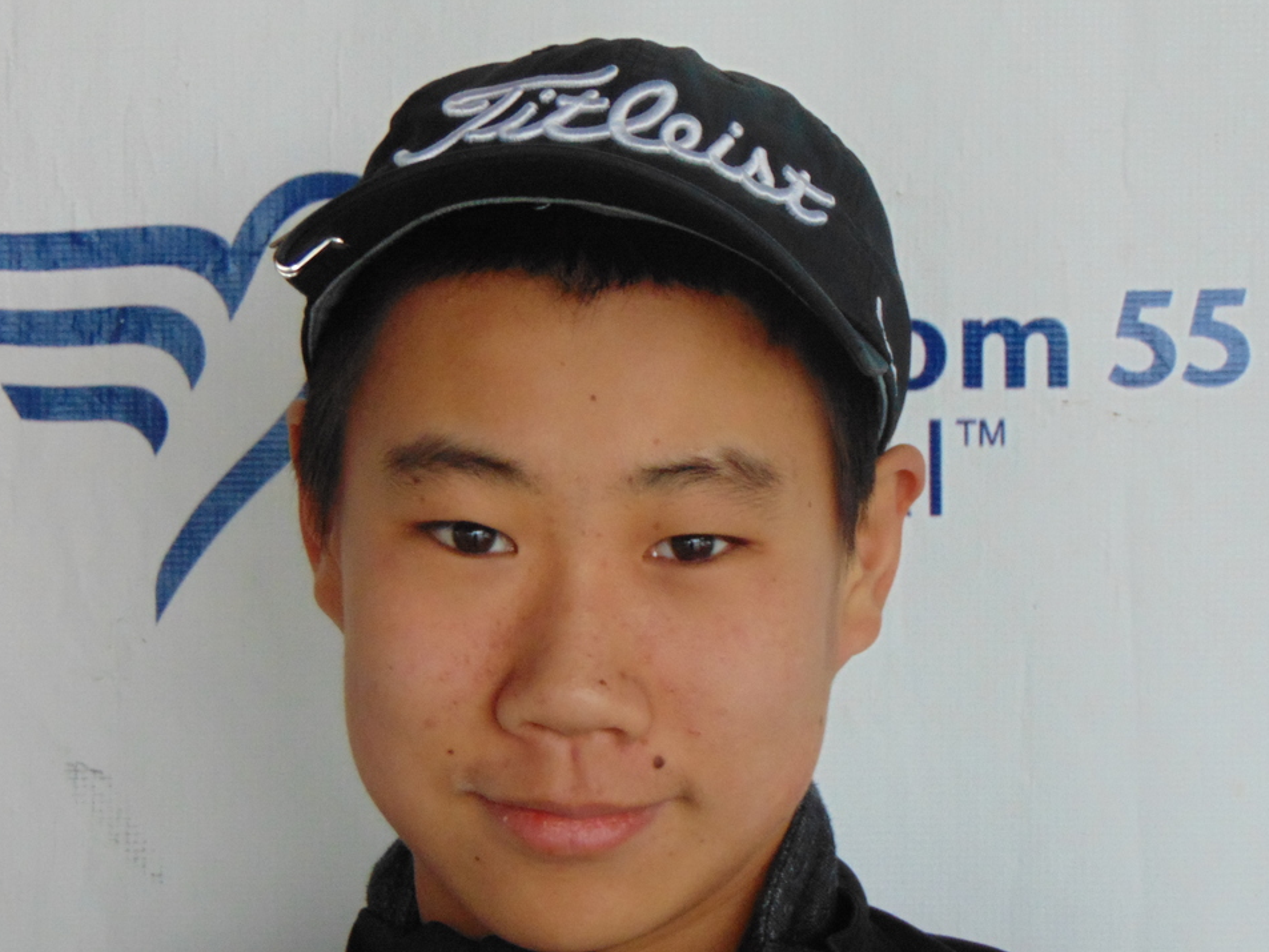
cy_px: 481
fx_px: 5353
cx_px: 619
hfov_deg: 13.5
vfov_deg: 10.2
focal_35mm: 146
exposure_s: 1/40
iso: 320
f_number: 3.9
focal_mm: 19.4
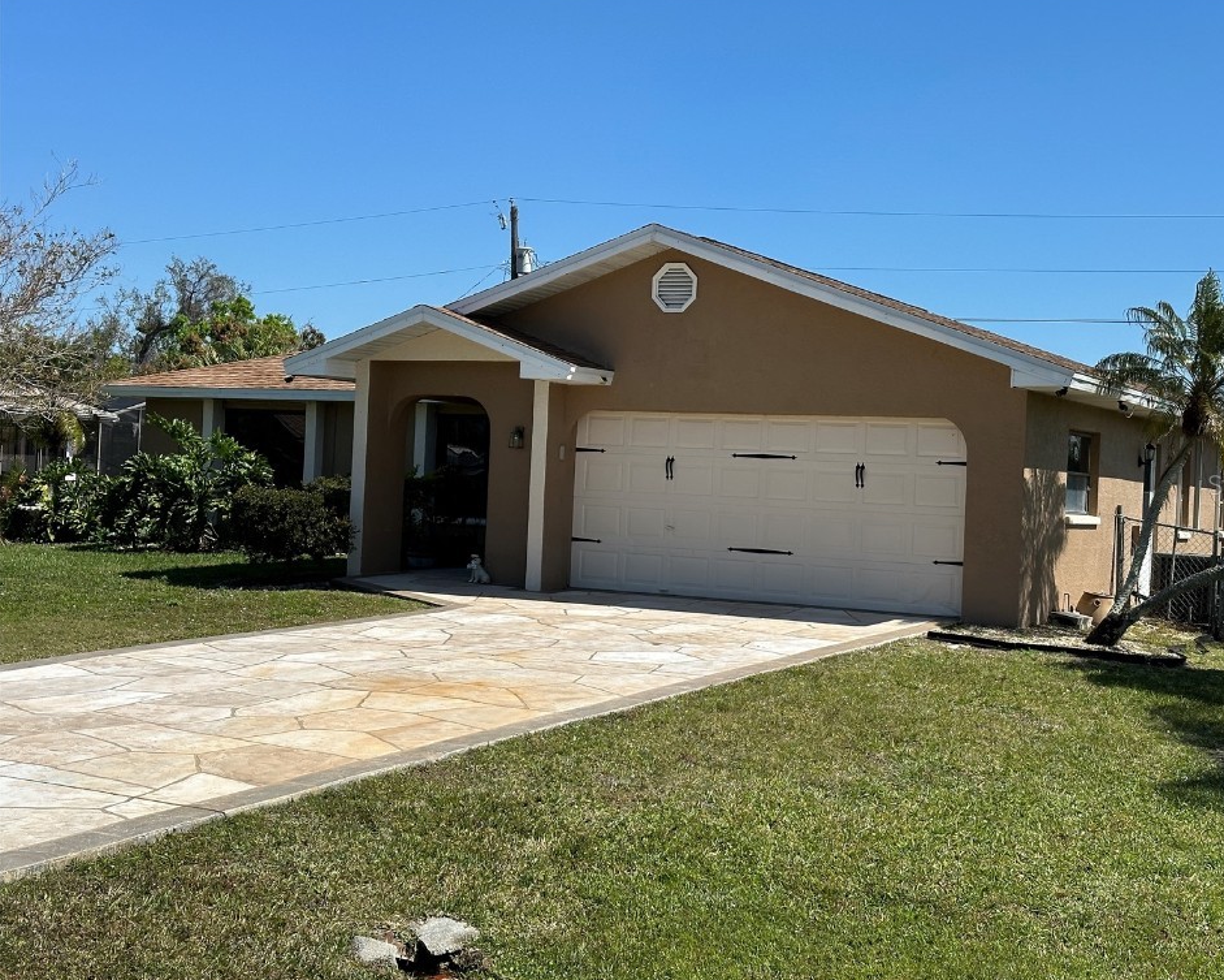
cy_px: 484
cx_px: 665
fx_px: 1848
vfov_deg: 29.7
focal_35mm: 51
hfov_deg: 36.6
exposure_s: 1/5000
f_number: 1.78
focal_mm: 6.86
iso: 64
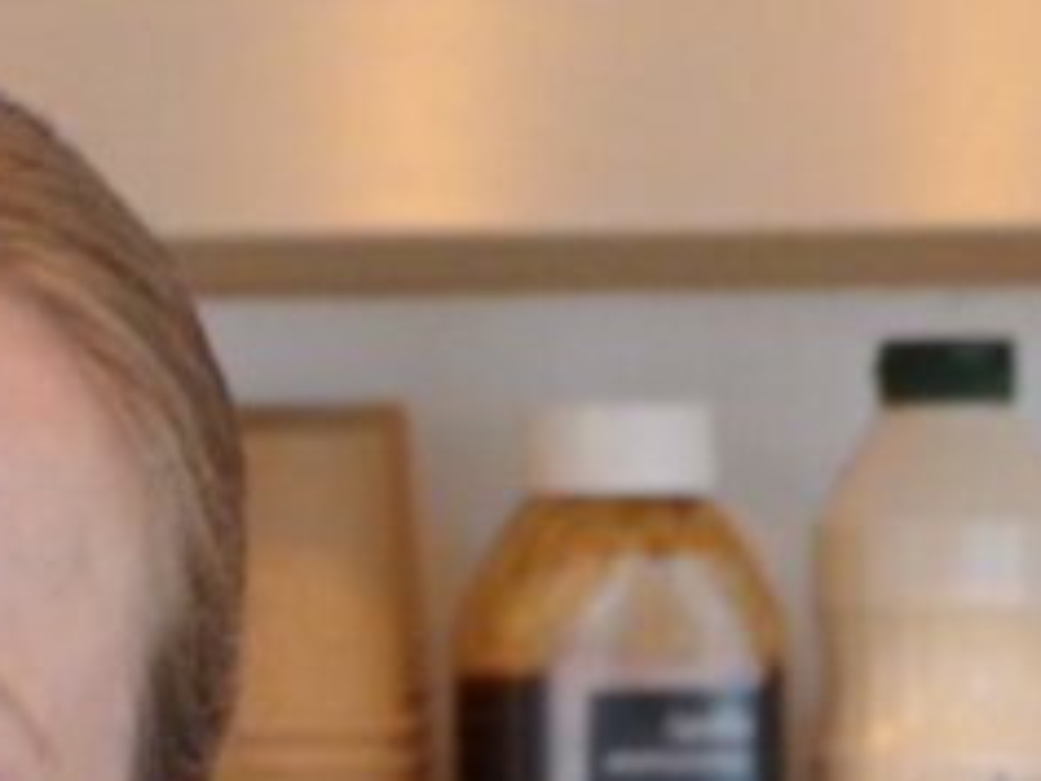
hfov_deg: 4.9
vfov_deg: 3.8
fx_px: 11849
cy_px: 1055
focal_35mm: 394
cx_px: -1332
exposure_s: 1/50
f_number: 3.5
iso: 800
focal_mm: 23.09
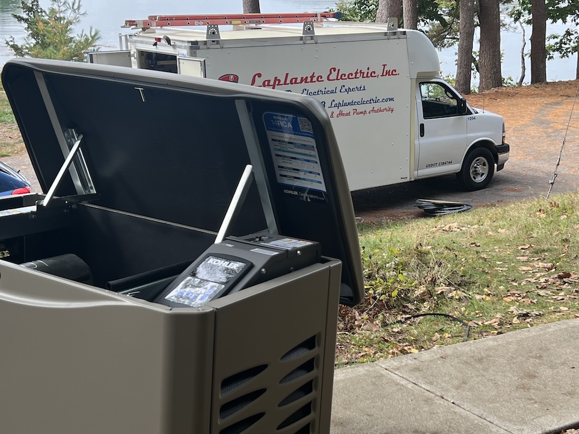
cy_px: 264
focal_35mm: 54
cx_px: 346
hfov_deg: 35.4
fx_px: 903
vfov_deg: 27.0
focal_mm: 5.7
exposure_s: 1/523
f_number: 1.5
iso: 50
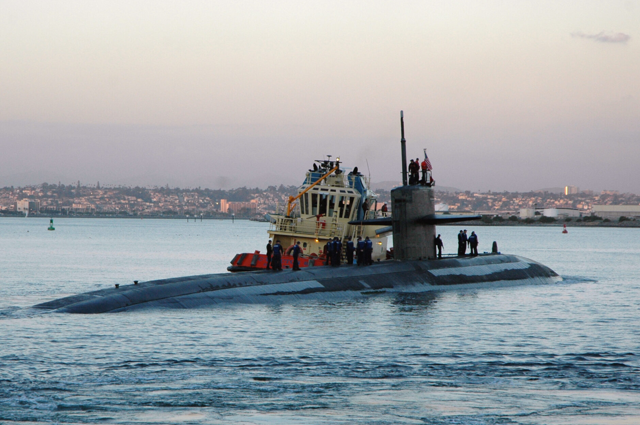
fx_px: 2540
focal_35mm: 143
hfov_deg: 14.4
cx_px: 264
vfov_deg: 9.6
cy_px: 242
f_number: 7.1
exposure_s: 1/200
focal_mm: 70
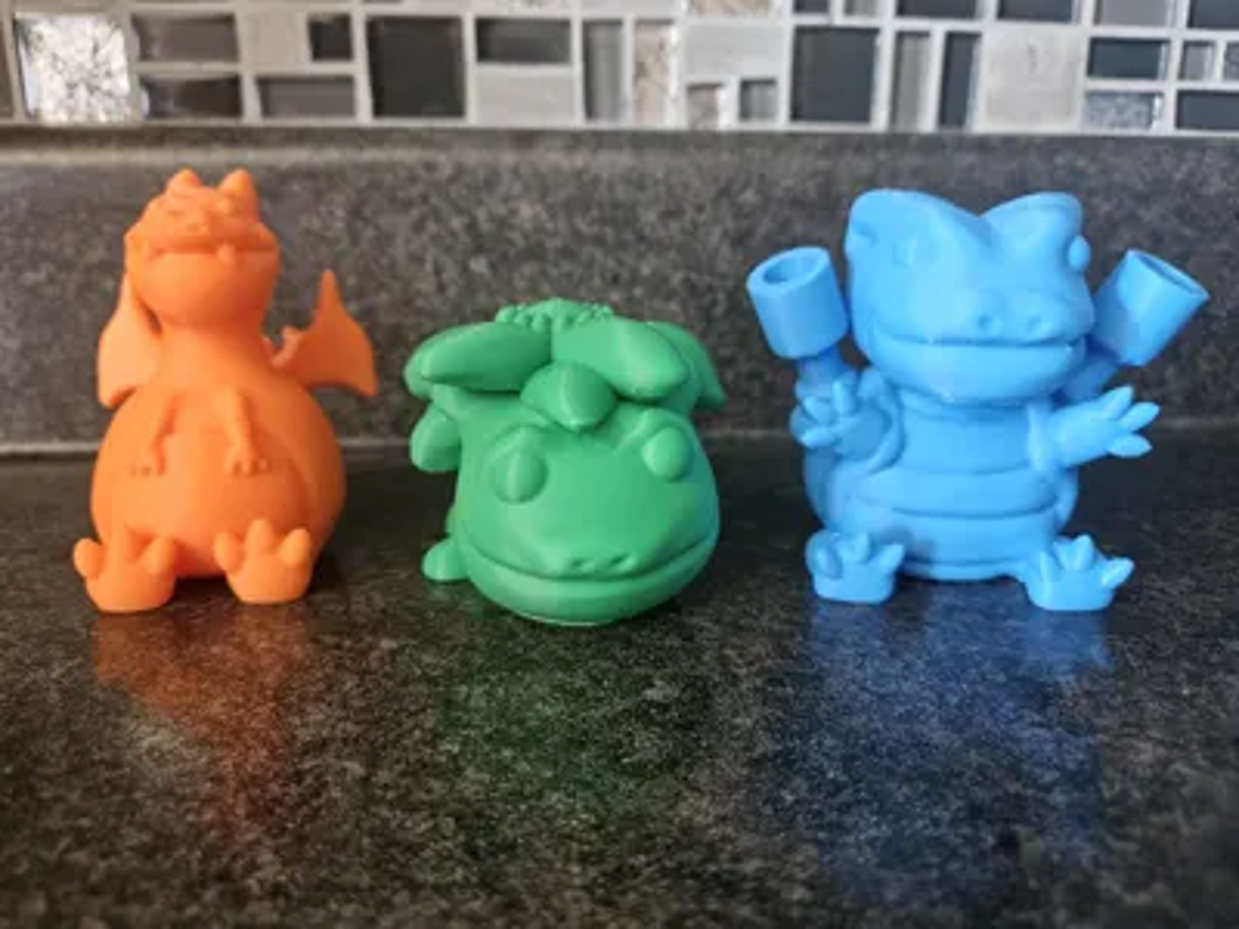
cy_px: 464
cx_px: 620
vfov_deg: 58.9
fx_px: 823
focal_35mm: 23
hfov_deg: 73.9
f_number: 1.8
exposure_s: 1/40
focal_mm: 5.4
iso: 640
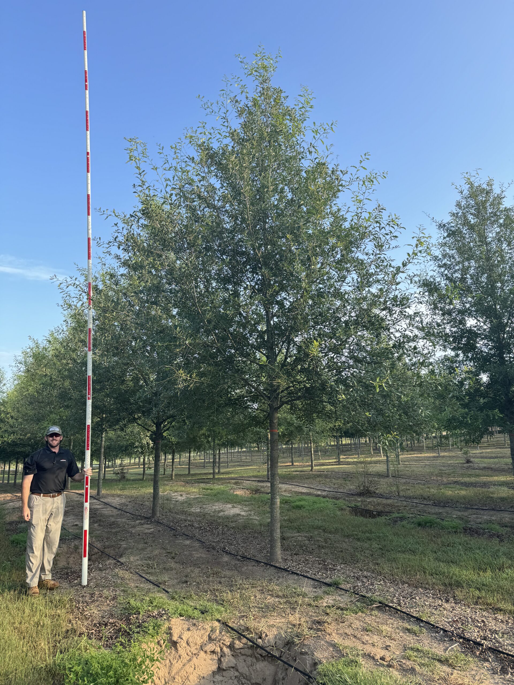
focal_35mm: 24
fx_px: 475
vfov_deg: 71.6
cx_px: 257
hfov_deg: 56.8
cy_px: 342
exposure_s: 1/514
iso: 80
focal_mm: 6.76
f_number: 1.78
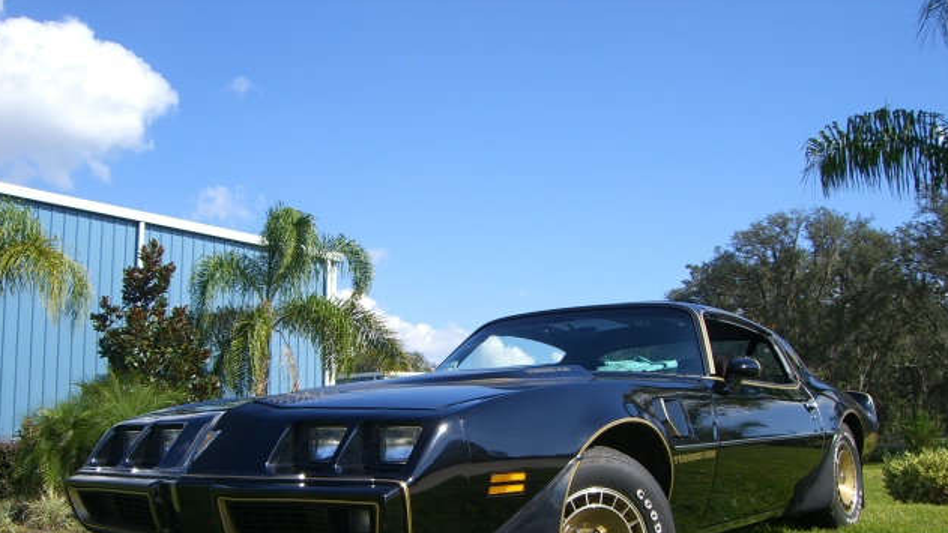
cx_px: 472
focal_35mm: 42
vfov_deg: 28.2
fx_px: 1056
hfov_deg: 48.4
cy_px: 356
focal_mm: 6.2
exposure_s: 1/500
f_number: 4.3
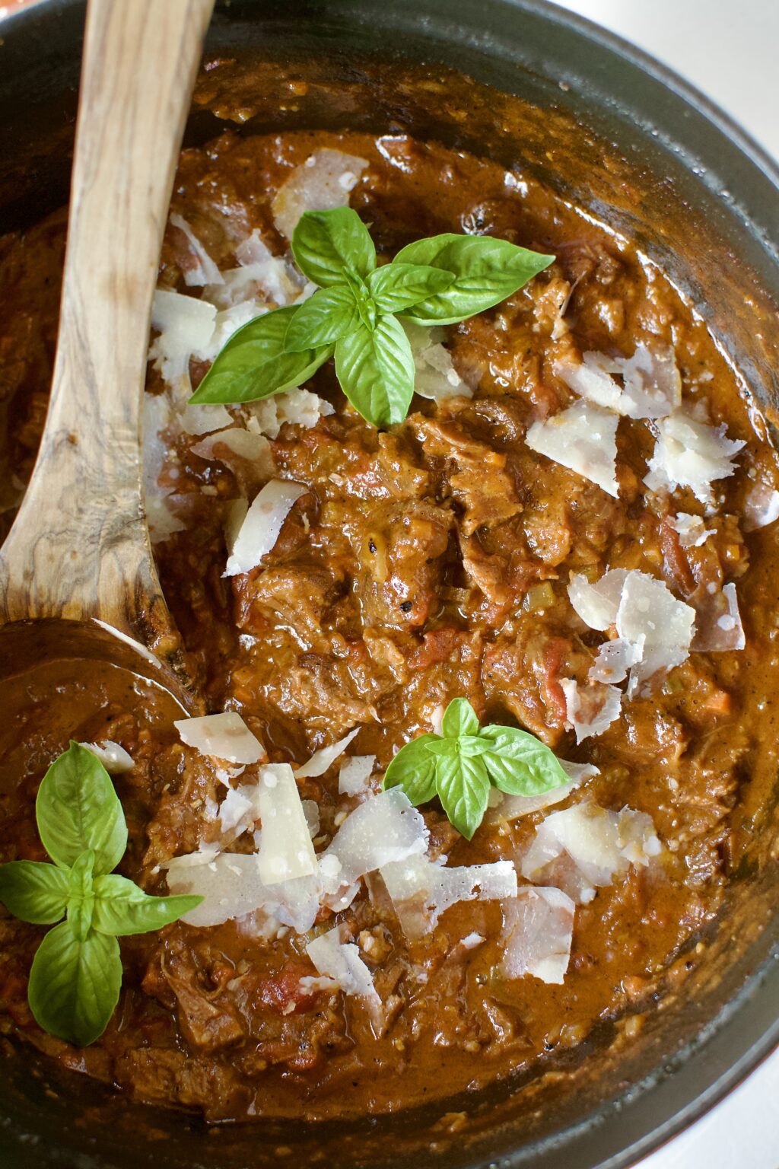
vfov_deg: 38.2
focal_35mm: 52
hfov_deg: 26.0
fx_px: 1688
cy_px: 584
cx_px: 390
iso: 800
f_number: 3.5
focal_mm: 35
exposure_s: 1/50
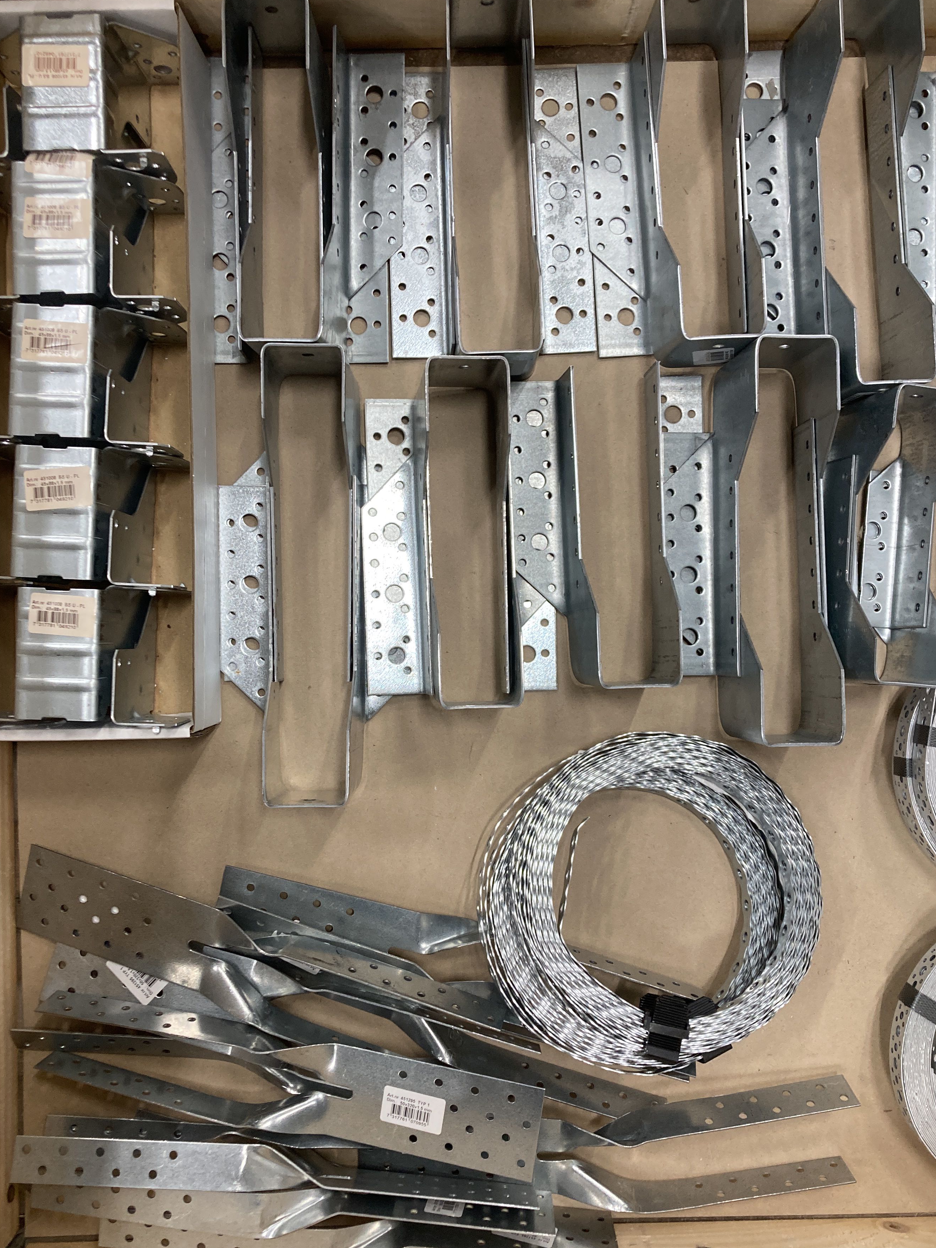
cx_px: 462
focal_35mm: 32
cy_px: 646
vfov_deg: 56.8
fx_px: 1154
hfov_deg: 44.2
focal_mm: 3.99
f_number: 1.8
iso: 80
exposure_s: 1/76
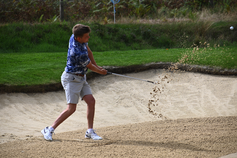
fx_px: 1432
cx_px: 118
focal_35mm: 218
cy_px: 79
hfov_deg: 9.5
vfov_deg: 6.3
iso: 100
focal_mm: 145
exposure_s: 1/640
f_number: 6.3
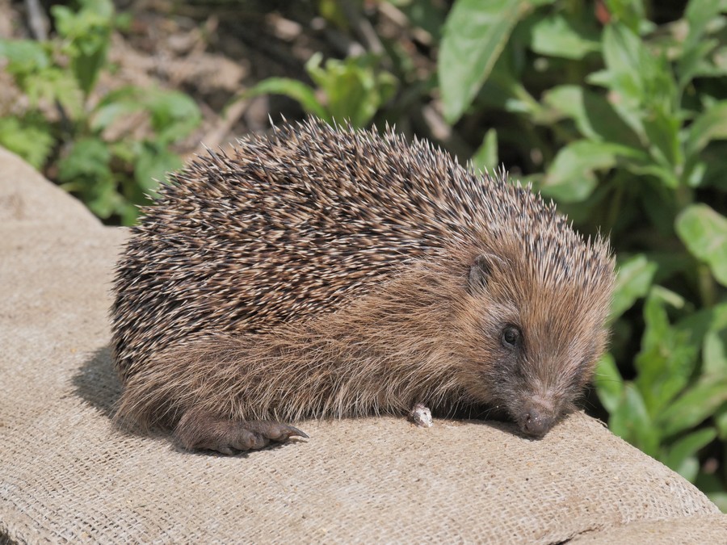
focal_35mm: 200
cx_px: 364
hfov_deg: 9.9
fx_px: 4200
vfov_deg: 7.4
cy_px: 272
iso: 400
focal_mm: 100
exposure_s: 1/1600
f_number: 7.1
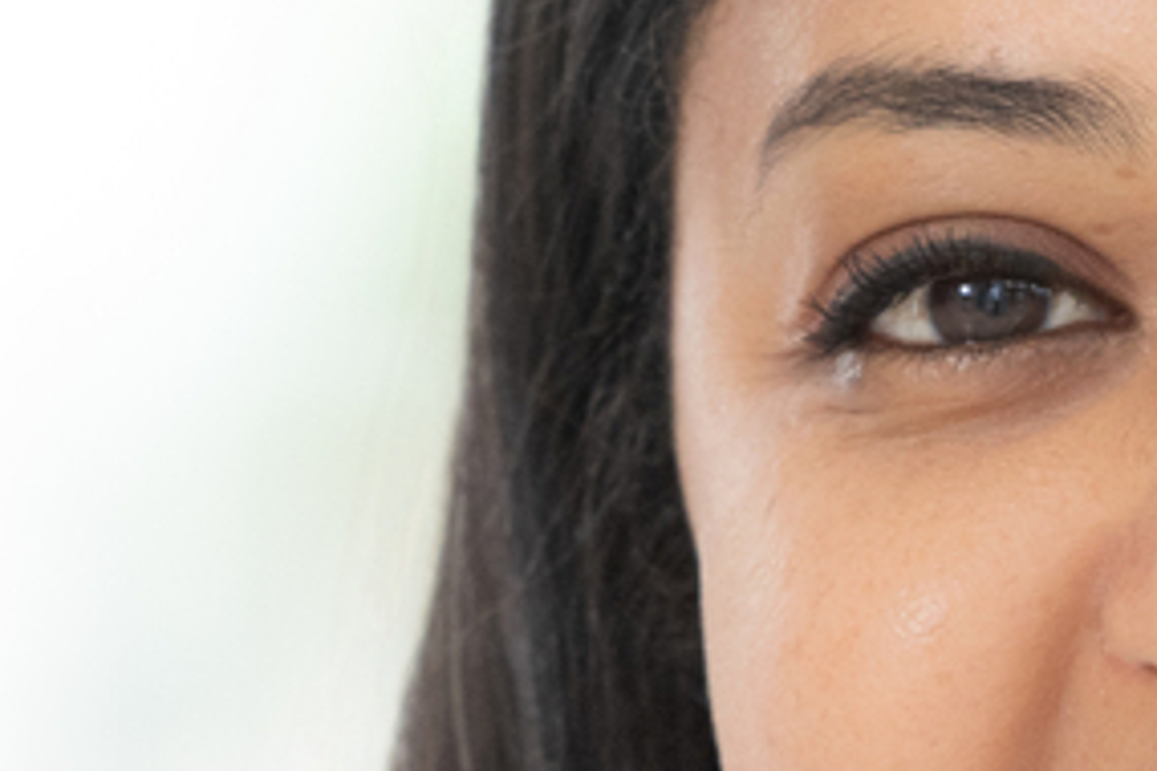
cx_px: 763
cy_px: 1284
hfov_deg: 1.6
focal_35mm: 1263
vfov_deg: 1.1
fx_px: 40588
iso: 800
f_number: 4
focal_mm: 180
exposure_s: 1/200
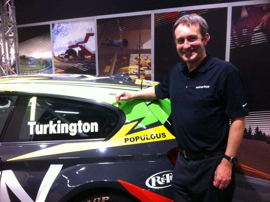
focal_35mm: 35
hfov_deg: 52.7
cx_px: 135
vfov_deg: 40.6
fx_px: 273
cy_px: 101
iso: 160
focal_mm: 3.85
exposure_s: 1/15
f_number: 2.8
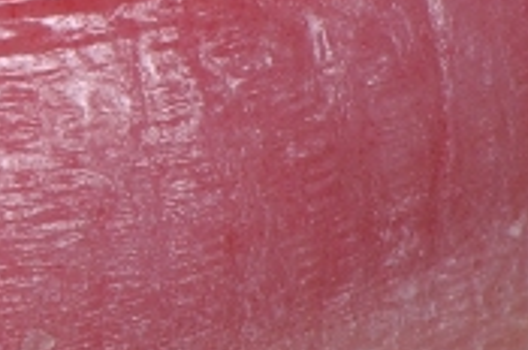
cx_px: -600
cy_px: -806
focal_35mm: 1160
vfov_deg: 1.2
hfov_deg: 1.8
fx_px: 16977
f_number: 20
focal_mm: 105
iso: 320
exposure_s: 1/250
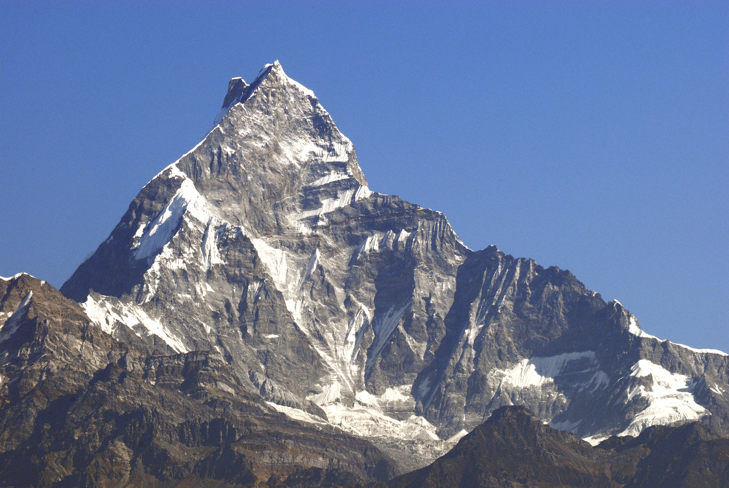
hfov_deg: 6.9
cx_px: 364
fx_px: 6082
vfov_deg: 4.6
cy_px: 244
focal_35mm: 300
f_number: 14
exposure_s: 1/250
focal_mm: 200
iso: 250
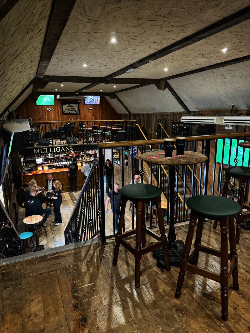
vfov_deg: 71.6
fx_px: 231
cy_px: 166
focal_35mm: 24
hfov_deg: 56.8
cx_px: 125
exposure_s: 1/25
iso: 1000
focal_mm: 6.76
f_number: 1.78
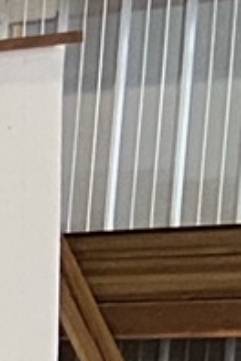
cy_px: 1008
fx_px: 2761
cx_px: -1196
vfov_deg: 6.9
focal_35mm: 275
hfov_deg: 4.1
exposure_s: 1/60
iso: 400
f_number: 1.8
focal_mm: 4.25
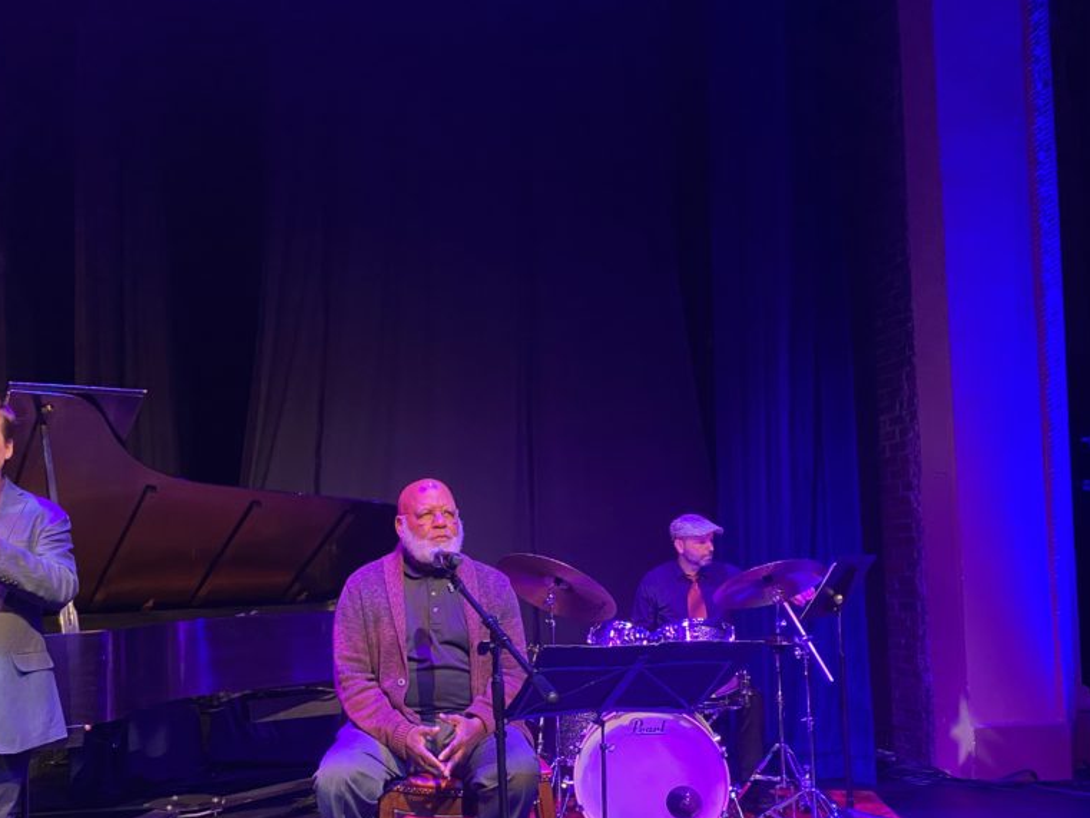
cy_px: 549
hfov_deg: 52.0
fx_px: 1102
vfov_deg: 40.2
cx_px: 395
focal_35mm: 35
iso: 500
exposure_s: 1/60
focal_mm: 4.25
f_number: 1.8
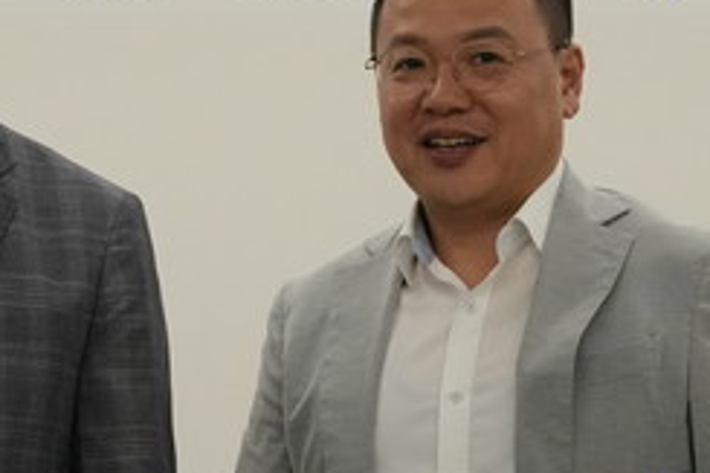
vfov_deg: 7.0
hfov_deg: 10.5
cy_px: 377
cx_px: 223
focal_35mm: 196
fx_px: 3863
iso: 6400
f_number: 4
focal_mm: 50
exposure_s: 1/2000
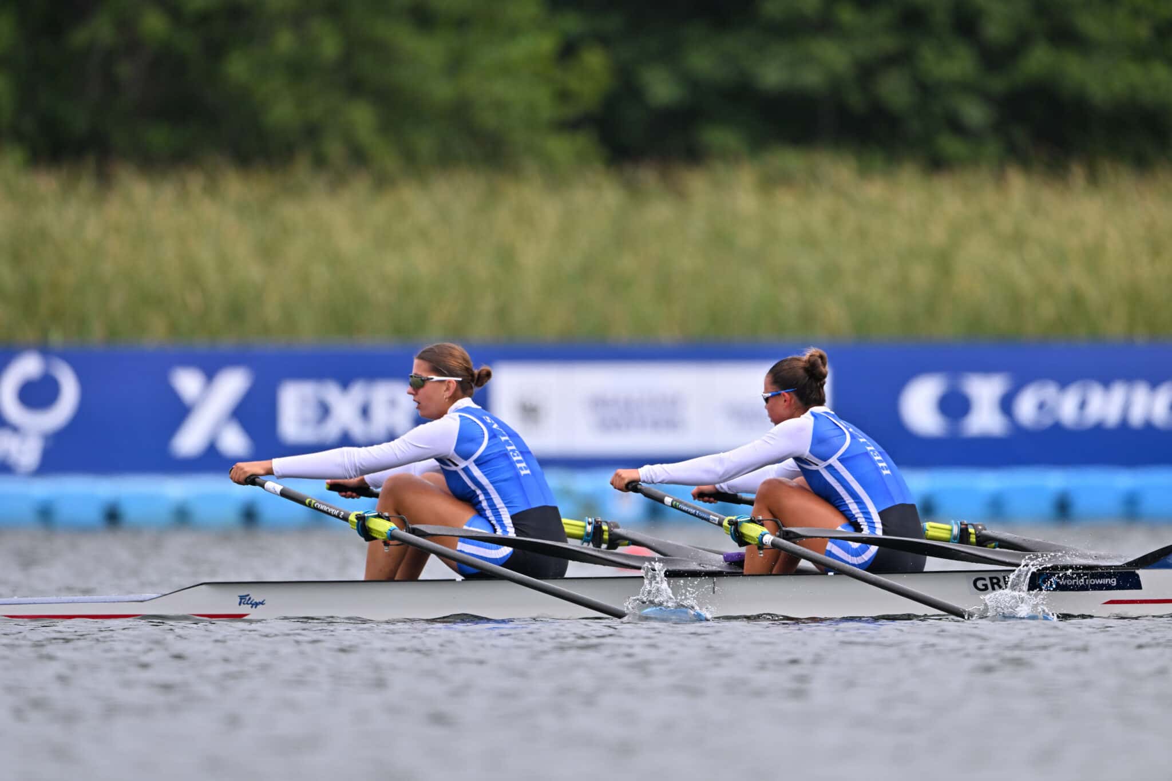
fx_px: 26040
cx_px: 586
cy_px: 390
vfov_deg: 1.7
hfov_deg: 2.6
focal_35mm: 800
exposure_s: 1/1000
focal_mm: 800
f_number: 6.3
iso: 320
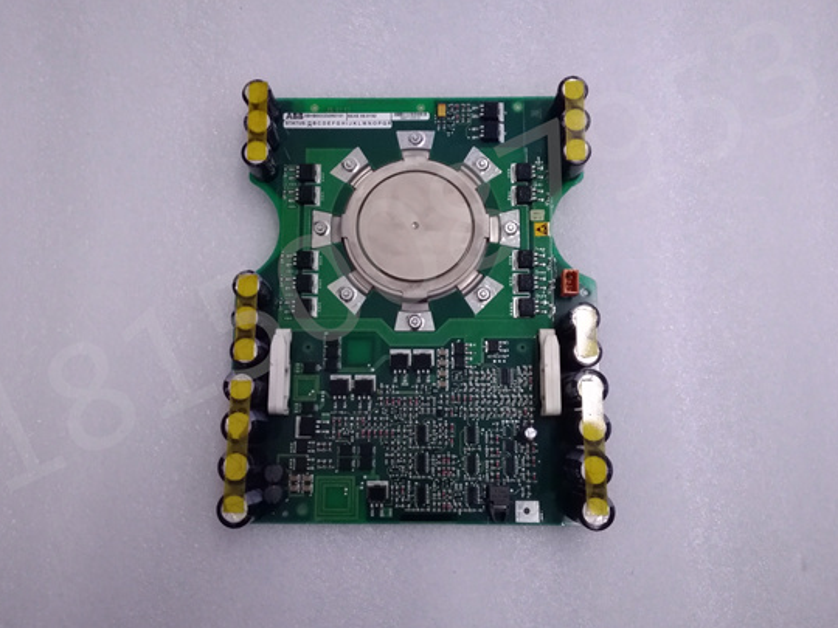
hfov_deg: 60.0
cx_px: 417
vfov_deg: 46.8
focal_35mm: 30
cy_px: 298
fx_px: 726
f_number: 2
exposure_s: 1/33
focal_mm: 3.79
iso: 916
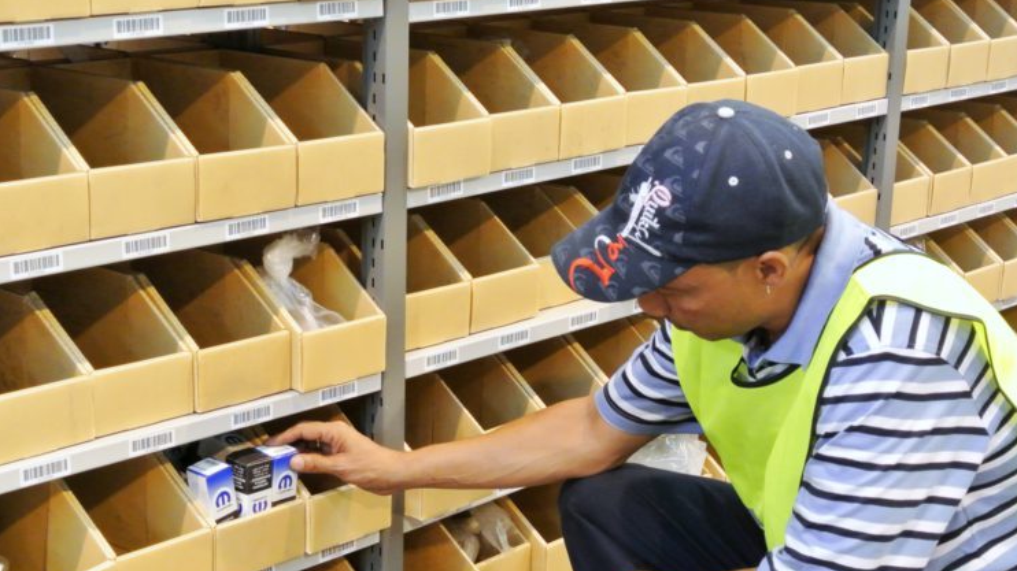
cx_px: 480
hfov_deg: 31.0
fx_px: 1833
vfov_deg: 17.6
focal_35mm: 68
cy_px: 417
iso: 800
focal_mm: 17.5
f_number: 4.5
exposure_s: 1/20
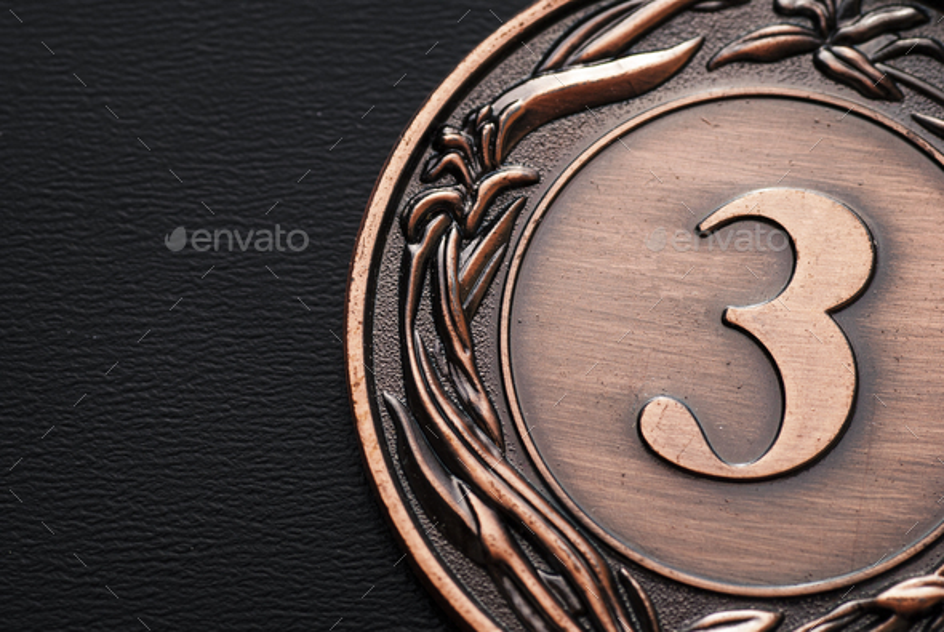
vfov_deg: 10.2
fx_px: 3544
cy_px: 316
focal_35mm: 135
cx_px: 472
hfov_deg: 15.2
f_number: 11
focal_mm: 90
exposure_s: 1/100
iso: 100
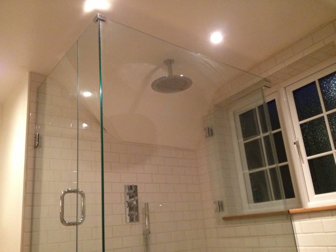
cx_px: 168
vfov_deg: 40.7
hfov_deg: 52.6
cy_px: 126
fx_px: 340
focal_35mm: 35
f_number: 2.4
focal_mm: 4.28
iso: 400
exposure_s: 1/20
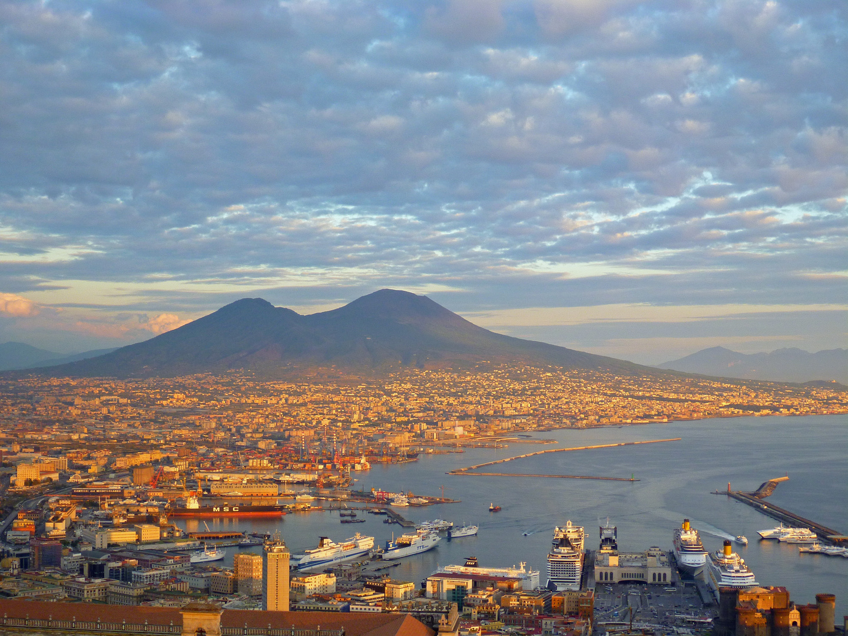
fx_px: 1347
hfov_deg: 34.9
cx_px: 424
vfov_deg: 26.6
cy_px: 318
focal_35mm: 55
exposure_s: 1/80
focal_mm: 9.8
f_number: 4.9
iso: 200
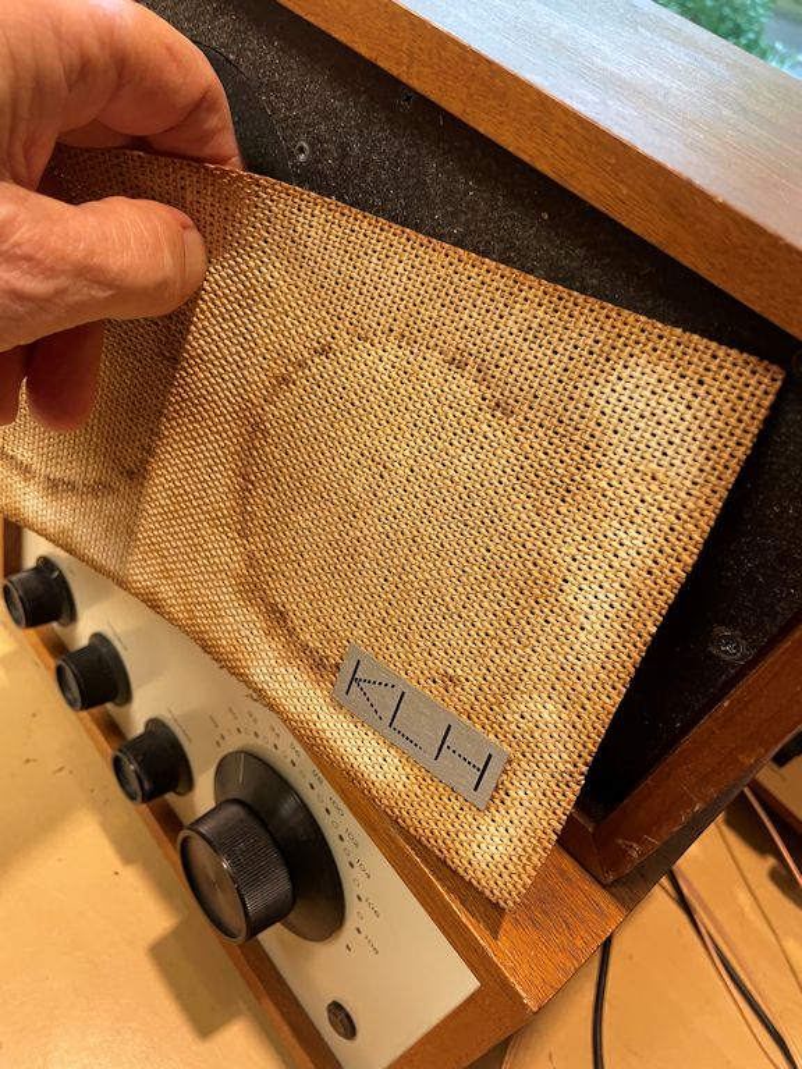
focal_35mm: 26
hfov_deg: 53.1
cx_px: 401
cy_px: 534
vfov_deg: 67.3
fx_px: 803
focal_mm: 4.2
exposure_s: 1/60
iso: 160
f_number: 1.6
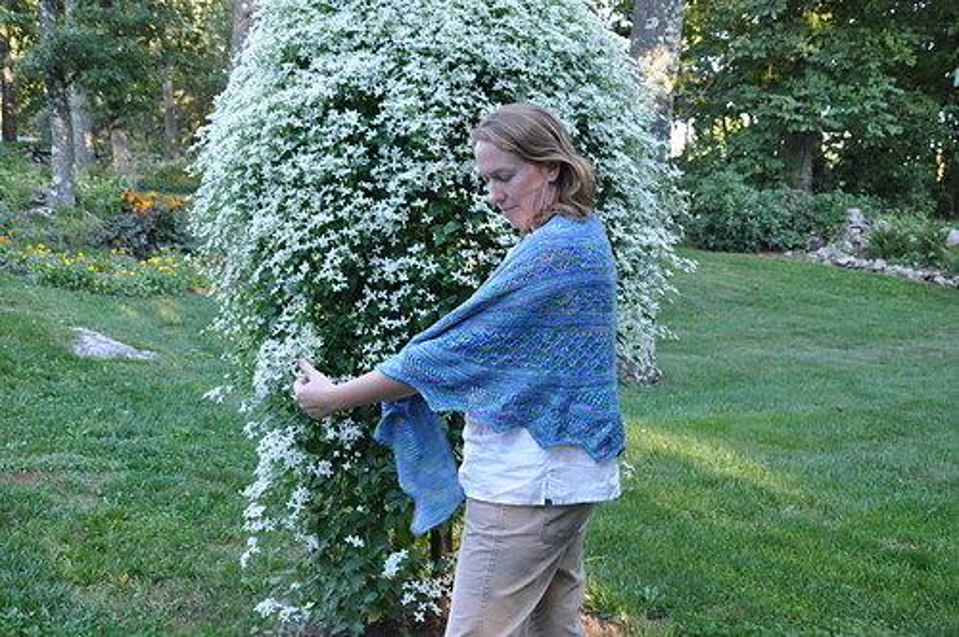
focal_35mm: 51
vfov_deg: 26.4
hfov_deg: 38.9
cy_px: 318
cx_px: 480
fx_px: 1357
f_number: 7.1
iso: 450
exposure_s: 1/30
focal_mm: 34
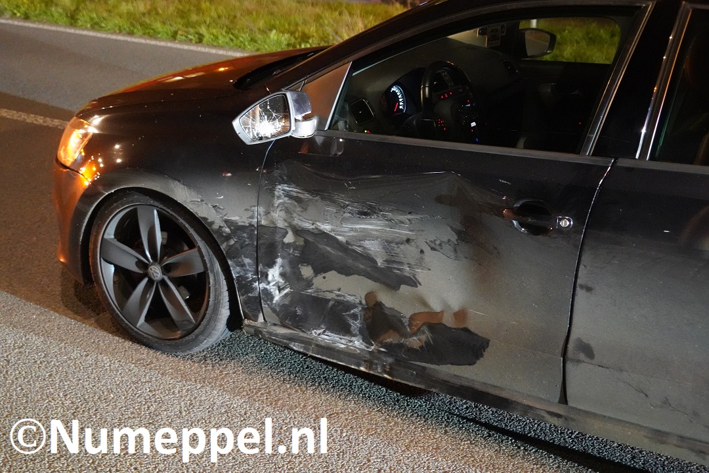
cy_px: 236
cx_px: 354
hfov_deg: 40.3
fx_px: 965
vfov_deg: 27.5
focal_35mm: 49
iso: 20000
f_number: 4.5
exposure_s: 1/15
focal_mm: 49
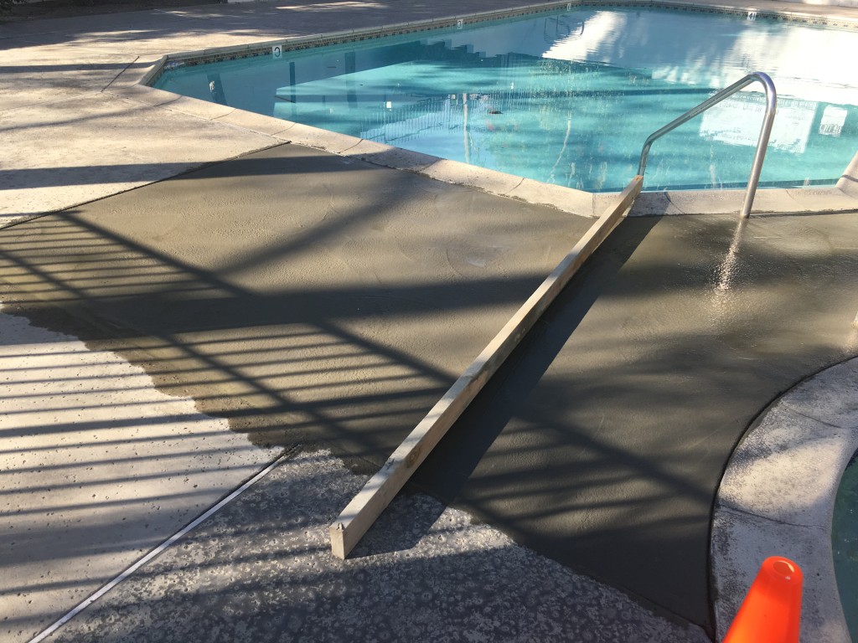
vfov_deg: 48.2
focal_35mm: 29
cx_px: 429
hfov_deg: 61.7
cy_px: 322
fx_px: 719
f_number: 2.2
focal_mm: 4.15
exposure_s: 1/601
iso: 25
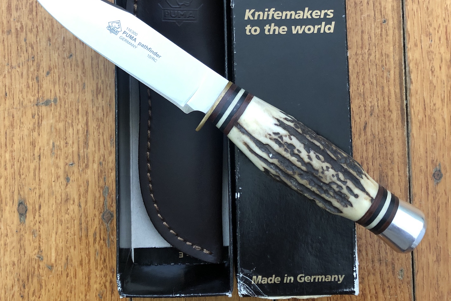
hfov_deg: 49.5
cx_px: 225
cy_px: 47
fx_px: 489
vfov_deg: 32.9
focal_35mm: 39
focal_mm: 3.99
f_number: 1.8
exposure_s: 1/12
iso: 100
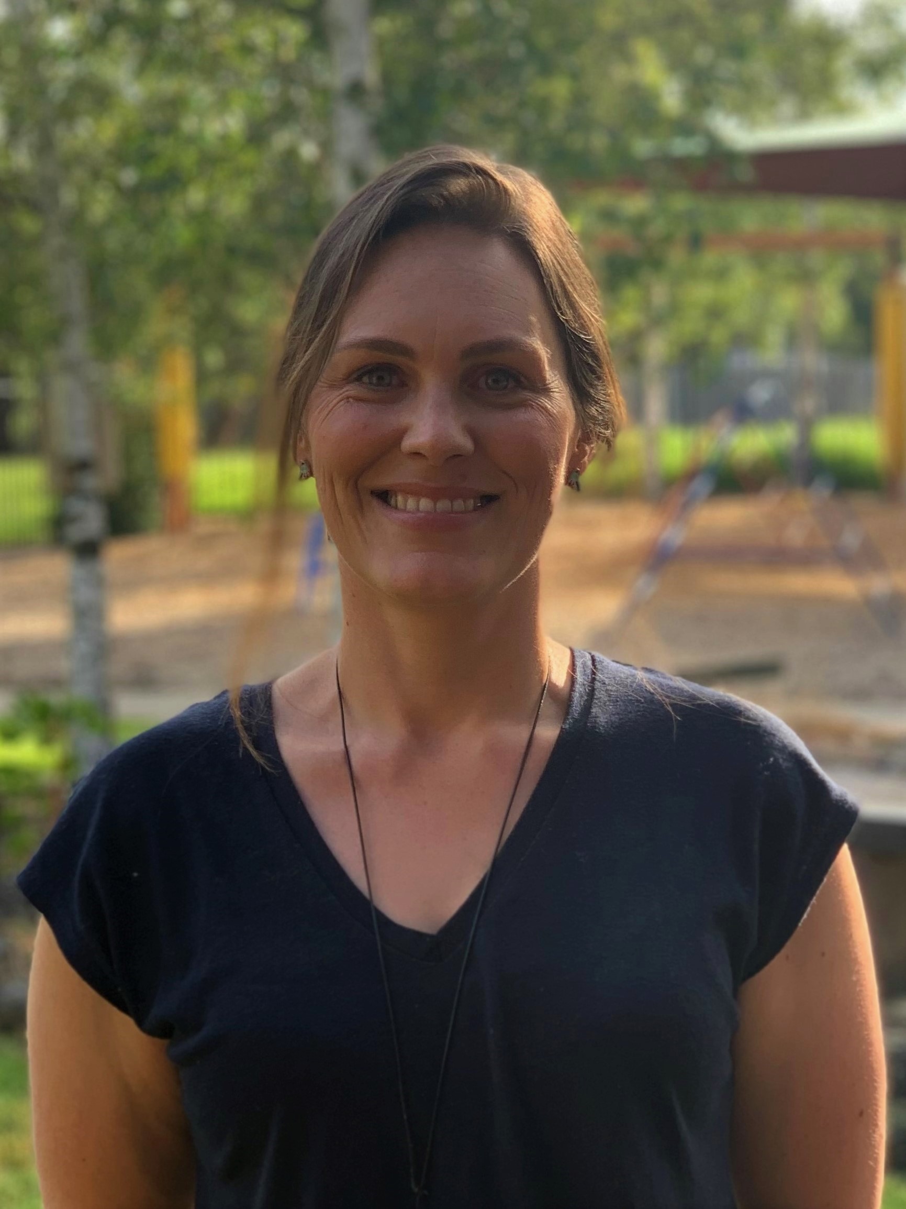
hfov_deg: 28.0
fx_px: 1815
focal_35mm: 52
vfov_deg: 36.8
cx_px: 453
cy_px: 604
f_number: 2.4
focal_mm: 6
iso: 20
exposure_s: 1/122
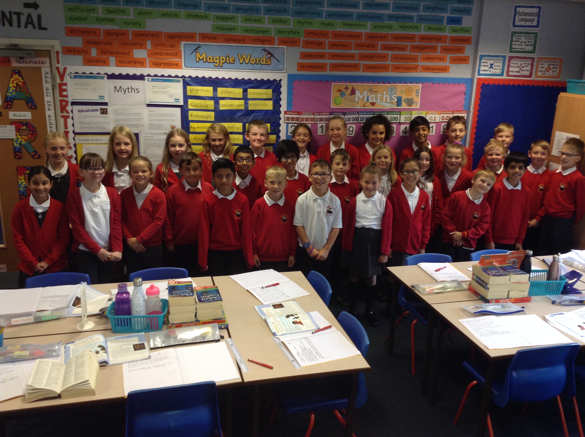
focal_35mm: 33
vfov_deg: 42.8
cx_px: 292
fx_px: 557
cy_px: 218
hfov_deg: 55.4
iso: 64
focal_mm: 3.3
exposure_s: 1/24
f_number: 2.4
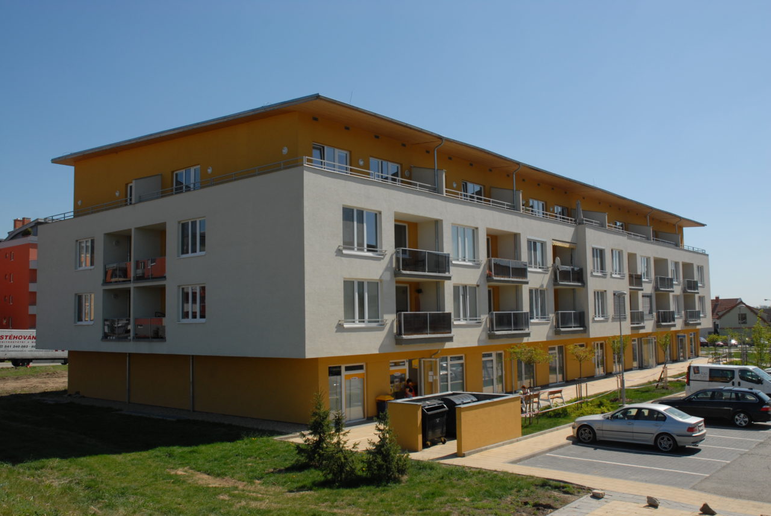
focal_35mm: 33
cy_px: 258
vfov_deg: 40.1
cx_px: 386
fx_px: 708
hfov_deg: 57.2
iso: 200
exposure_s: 1/350
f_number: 10
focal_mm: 22
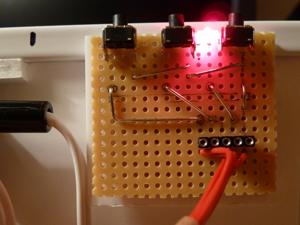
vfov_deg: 38.7
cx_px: 150
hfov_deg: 50.1
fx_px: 321
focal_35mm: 37
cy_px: 112
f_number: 3.6
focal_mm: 6.1
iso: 400
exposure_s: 1/20
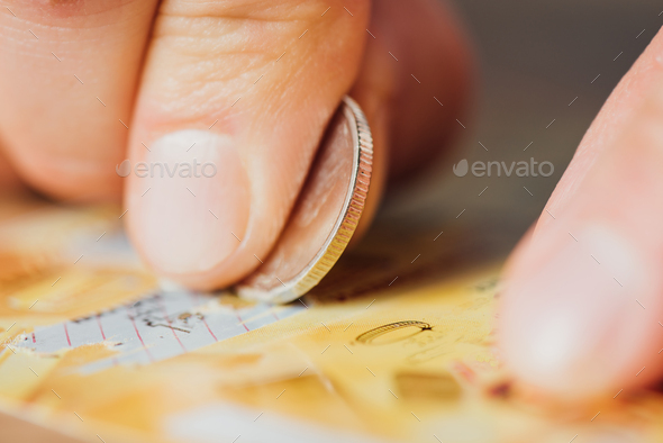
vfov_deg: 13.1
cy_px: 222
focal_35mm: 105
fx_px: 1935
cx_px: 332
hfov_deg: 19.4
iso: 100
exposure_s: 1/200
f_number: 8
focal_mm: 105
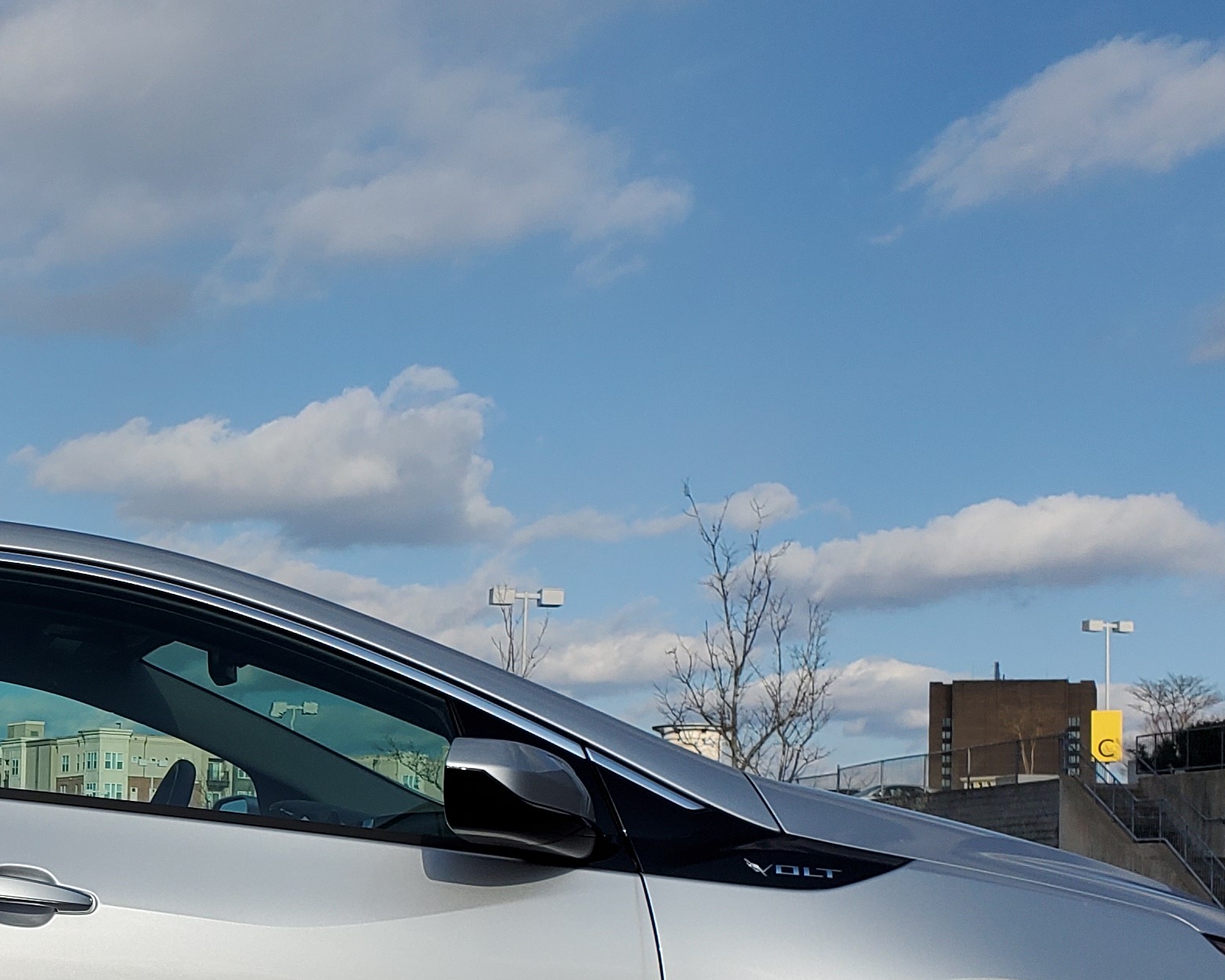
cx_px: -72
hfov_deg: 27.1
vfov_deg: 23.2
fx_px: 2356
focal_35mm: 65
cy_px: 768
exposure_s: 1/2548
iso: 50
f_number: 2.4
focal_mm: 4.3
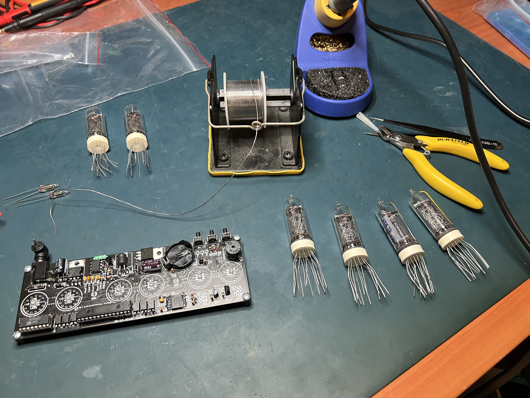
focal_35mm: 26
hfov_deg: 67.3
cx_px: 265
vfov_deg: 53.1
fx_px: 398
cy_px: 199
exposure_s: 1/50
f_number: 1.5
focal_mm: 5.7
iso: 100
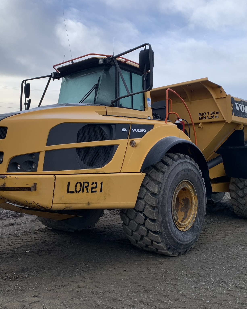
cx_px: 123
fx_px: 311
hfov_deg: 43.4
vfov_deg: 52.8
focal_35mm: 34
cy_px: 154
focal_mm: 4.25
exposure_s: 1/537
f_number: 1.8
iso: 25
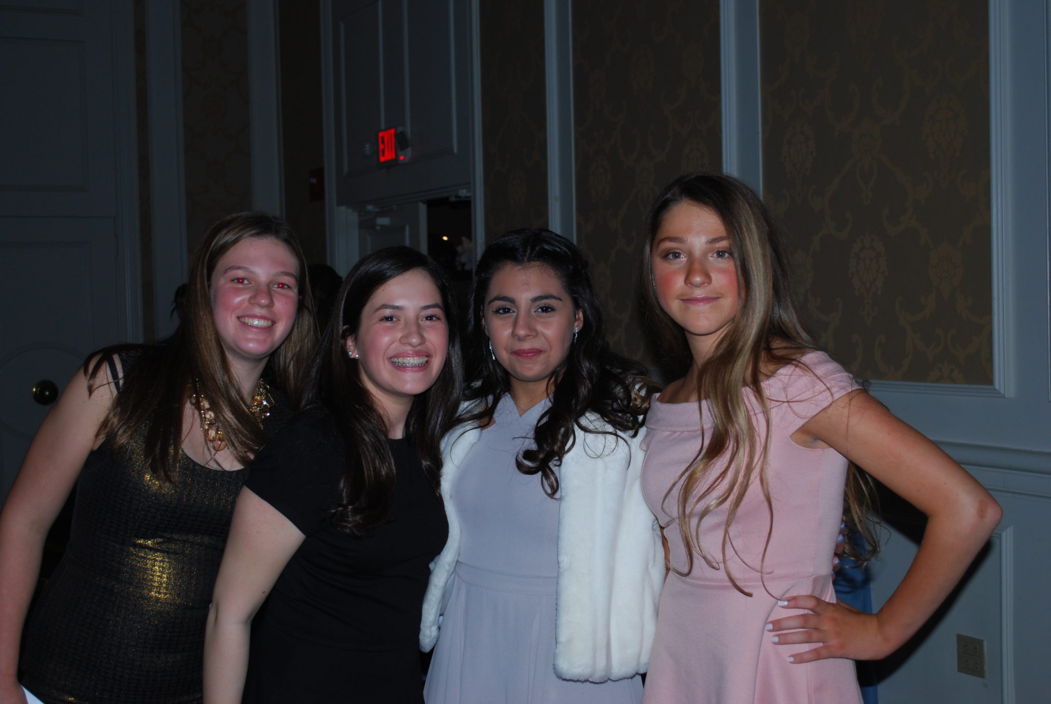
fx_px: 1491
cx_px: 526
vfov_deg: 26.6
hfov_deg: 38.8
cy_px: 352
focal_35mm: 51
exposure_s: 1/60
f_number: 5
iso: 200
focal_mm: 34
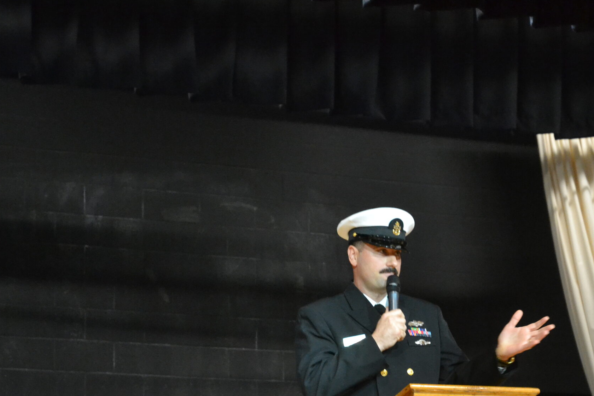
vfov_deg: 8.6
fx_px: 2640
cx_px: 363
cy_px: 291
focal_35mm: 160
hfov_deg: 12.8
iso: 3200
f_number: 4.5
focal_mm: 70
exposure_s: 1/40
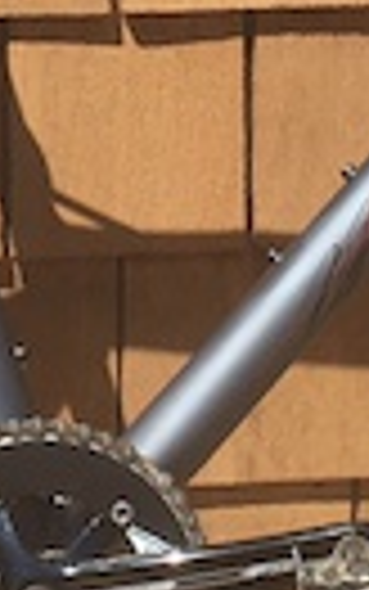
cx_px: 122
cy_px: -45
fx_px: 3022
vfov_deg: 11.0
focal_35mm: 188
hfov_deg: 7.0
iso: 25
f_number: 2.2
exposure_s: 1/884
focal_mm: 4.15
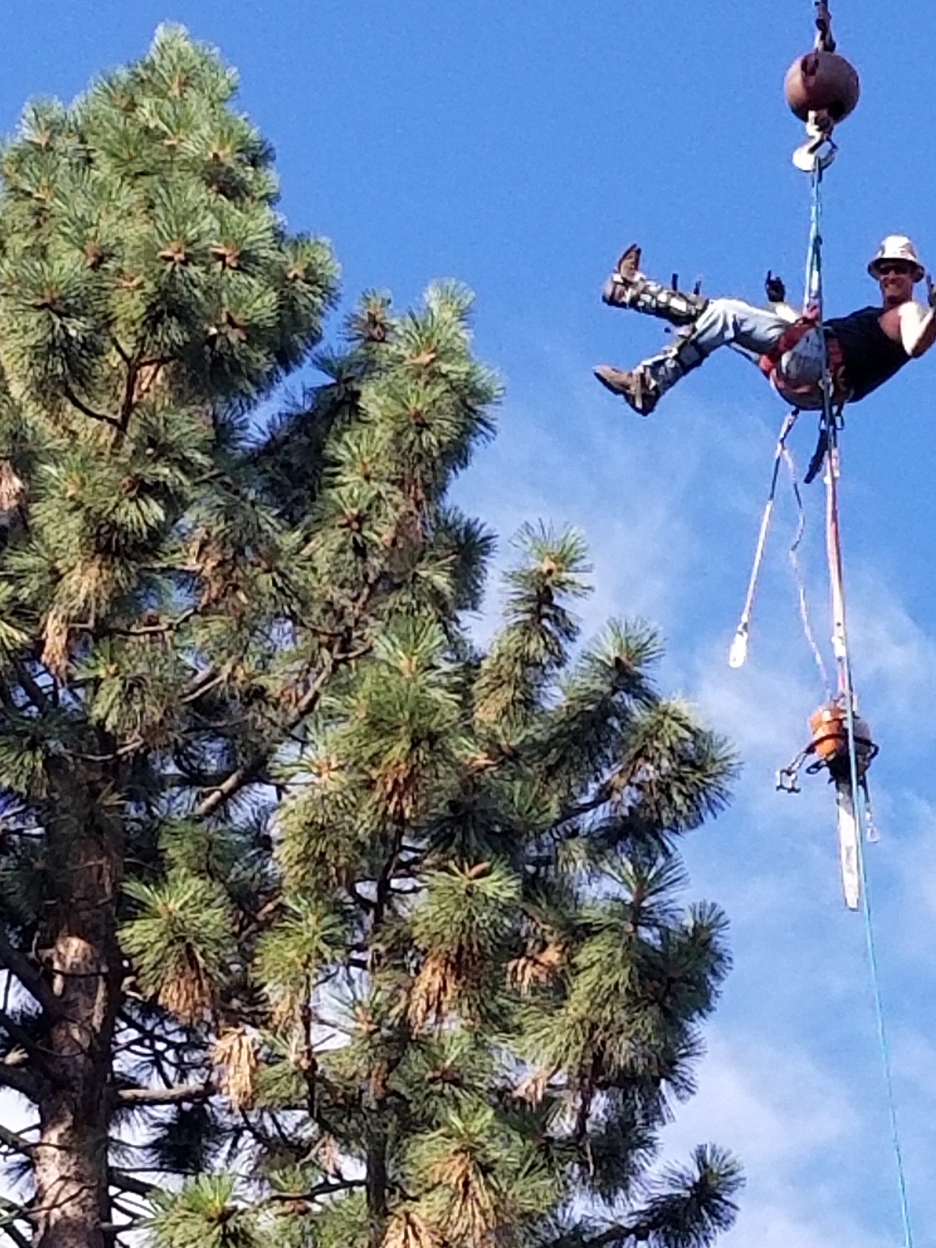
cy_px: 526
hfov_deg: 43.9
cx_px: 560
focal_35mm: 32
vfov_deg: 56.5
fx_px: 1154
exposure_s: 1/1080
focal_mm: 4.25
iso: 50
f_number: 1.7
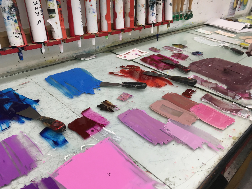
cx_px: 126
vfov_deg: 48.2
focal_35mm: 29
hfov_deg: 61.7
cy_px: 94
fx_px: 211
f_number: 2.2
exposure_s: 1/33
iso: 32
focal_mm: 4.15
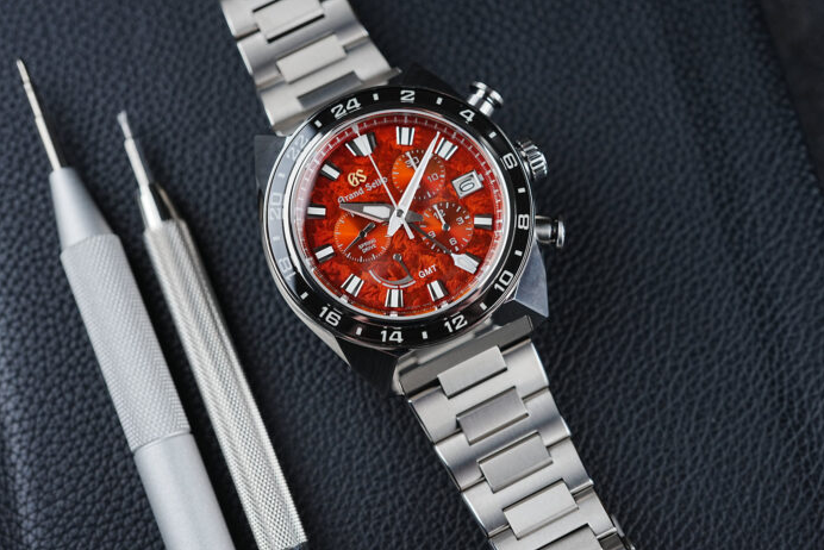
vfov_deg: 26.0
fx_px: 1191
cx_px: 418
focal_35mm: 52
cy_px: 265
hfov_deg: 38.2
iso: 320
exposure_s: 1/100
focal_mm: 50
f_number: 5
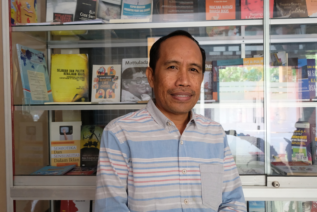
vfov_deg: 43.6
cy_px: 106
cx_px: 158
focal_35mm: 30
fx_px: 264
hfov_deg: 61.9
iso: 2500
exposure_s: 1/60
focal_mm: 20.1
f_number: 4.5
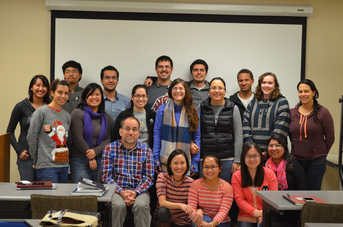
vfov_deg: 22.5
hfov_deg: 33.5
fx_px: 571
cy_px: 114
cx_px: 172
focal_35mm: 60
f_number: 5.3
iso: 1600
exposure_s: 1/50
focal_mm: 40
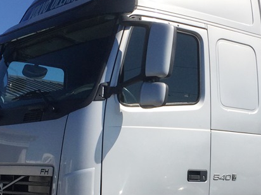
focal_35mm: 72
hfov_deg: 26.9
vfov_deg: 20.3
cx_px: 173
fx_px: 543
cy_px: 142
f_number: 2.2
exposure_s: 1/4405
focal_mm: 4.15
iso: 32
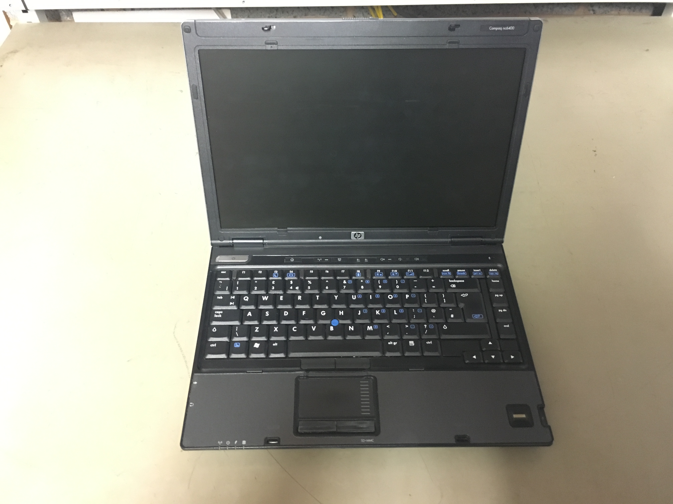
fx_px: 564
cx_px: 336
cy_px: 252
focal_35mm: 29
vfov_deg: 48.2
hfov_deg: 61.7
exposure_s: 1/17
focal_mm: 4.15
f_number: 2.2
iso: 500
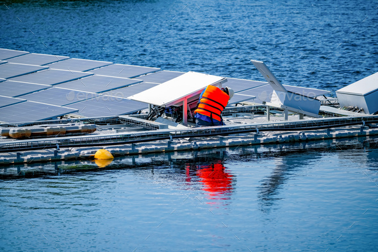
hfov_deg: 8.9
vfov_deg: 5.9
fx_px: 2433
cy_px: 126
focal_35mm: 232
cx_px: 189
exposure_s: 1/1025
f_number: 5.6
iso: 160
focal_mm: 231.8
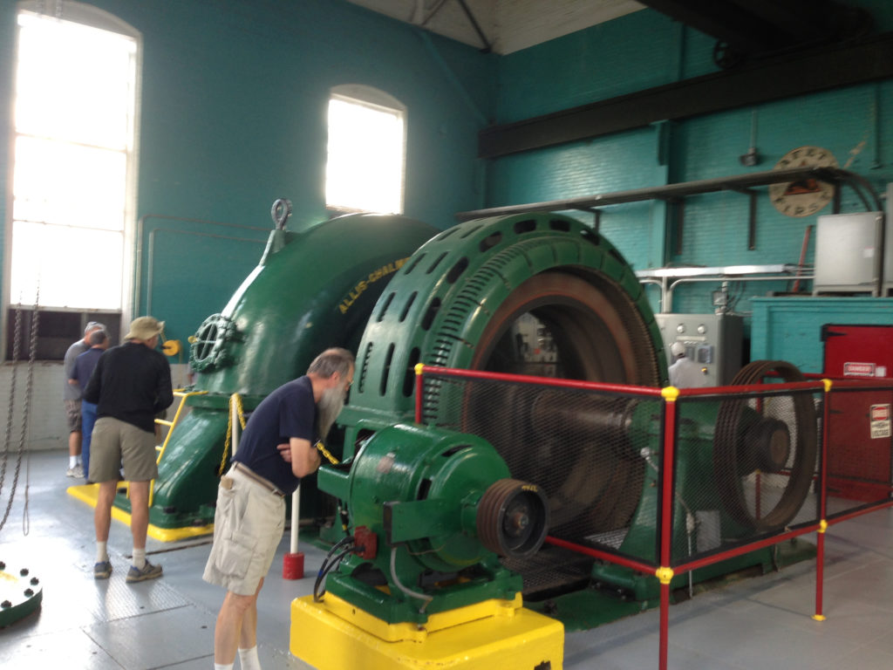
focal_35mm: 33
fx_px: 851
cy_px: 335
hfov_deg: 55.4
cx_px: 446
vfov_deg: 42.9
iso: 50
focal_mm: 4.13
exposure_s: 1/20
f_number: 2.4
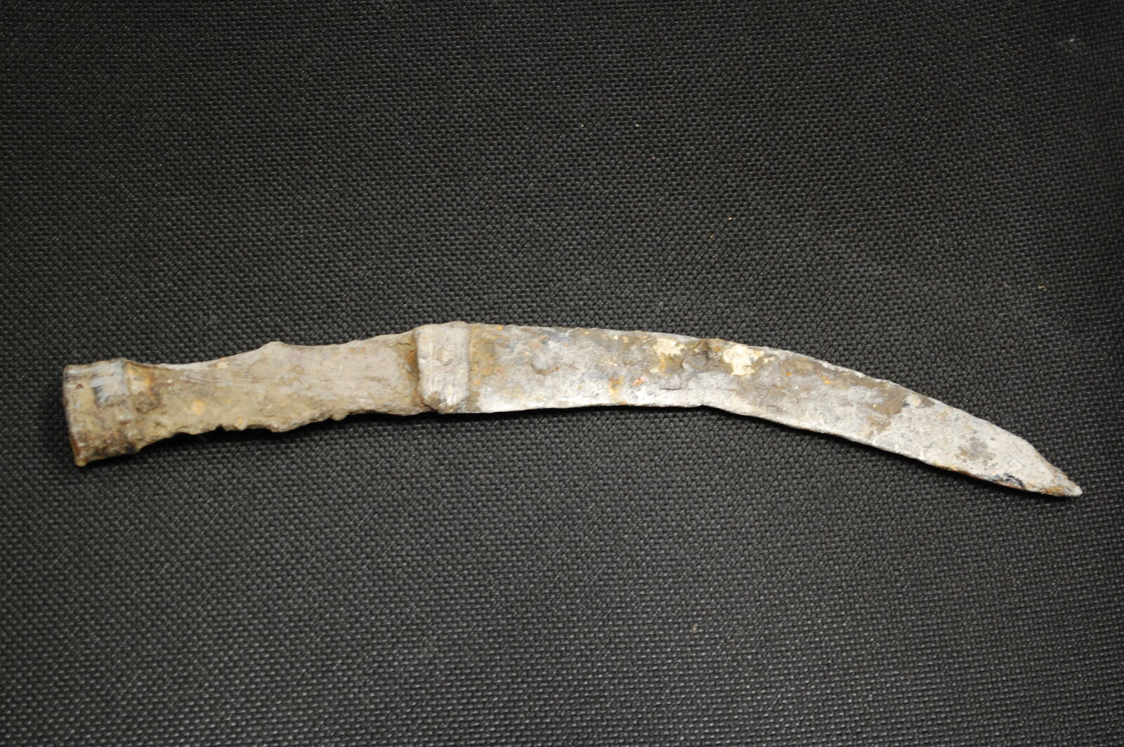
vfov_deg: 18.9
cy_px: 374
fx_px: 2246
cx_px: 562
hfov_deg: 28.1
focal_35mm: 72
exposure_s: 1/10
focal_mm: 48
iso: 800
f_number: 5.6
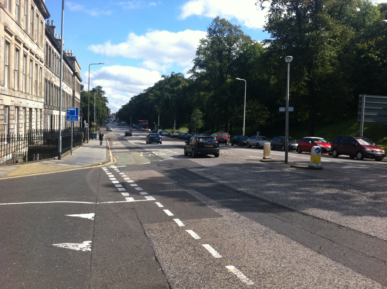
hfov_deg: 52.7
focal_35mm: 35
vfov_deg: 40.6
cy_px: 144
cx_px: 194
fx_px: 391
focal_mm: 3.85
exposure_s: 1/838
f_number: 2.8
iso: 80
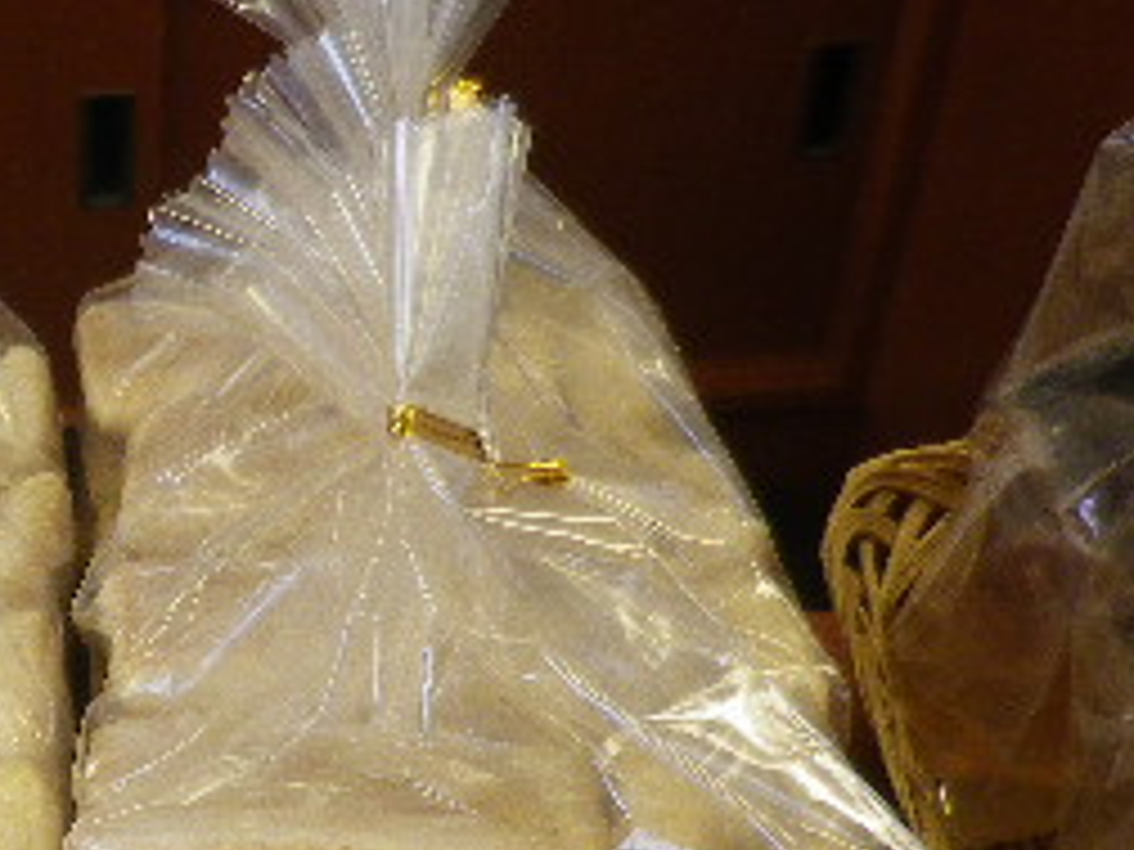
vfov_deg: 20.0
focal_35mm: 71
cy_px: 863
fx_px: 2326
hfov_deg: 25.6
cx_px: -81
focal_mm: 5
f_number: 3.2
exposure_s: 1/50
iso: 125
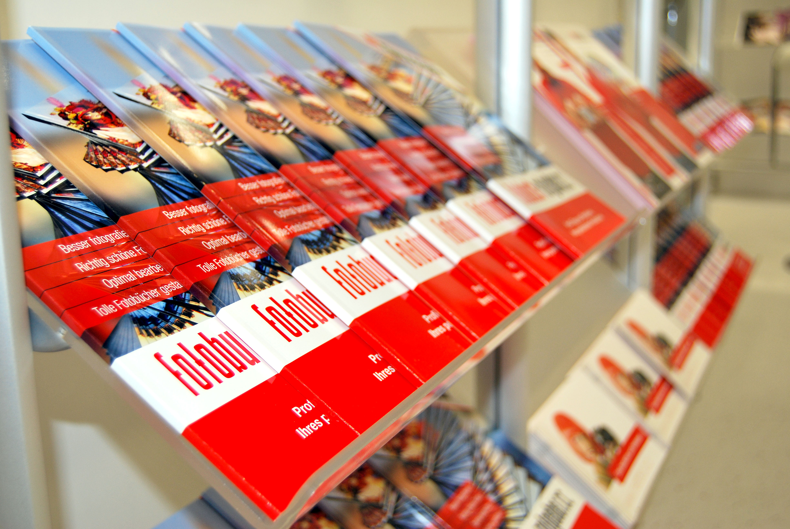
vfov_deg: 29.0
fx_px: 1022
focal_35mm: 46
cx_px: 395
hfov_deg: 42.3
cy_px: 264
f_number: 4.5
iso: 200
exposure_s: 1/60
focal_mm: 31
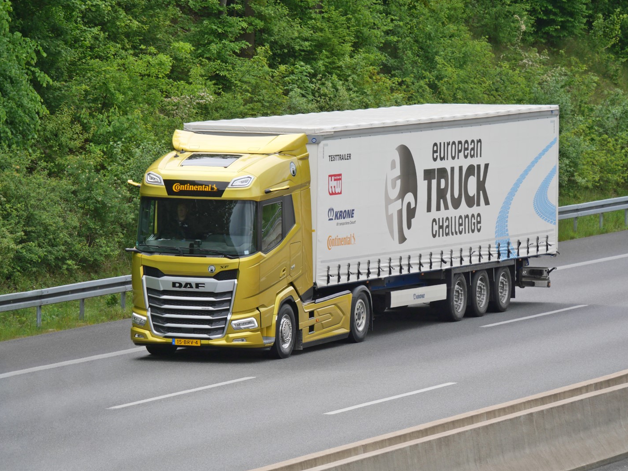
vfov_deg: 4.9
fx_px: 5516
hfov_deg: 6.5
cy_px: 237
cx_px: 317
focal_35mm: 304
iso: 200
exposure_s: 1/800
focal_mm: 150
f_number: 5
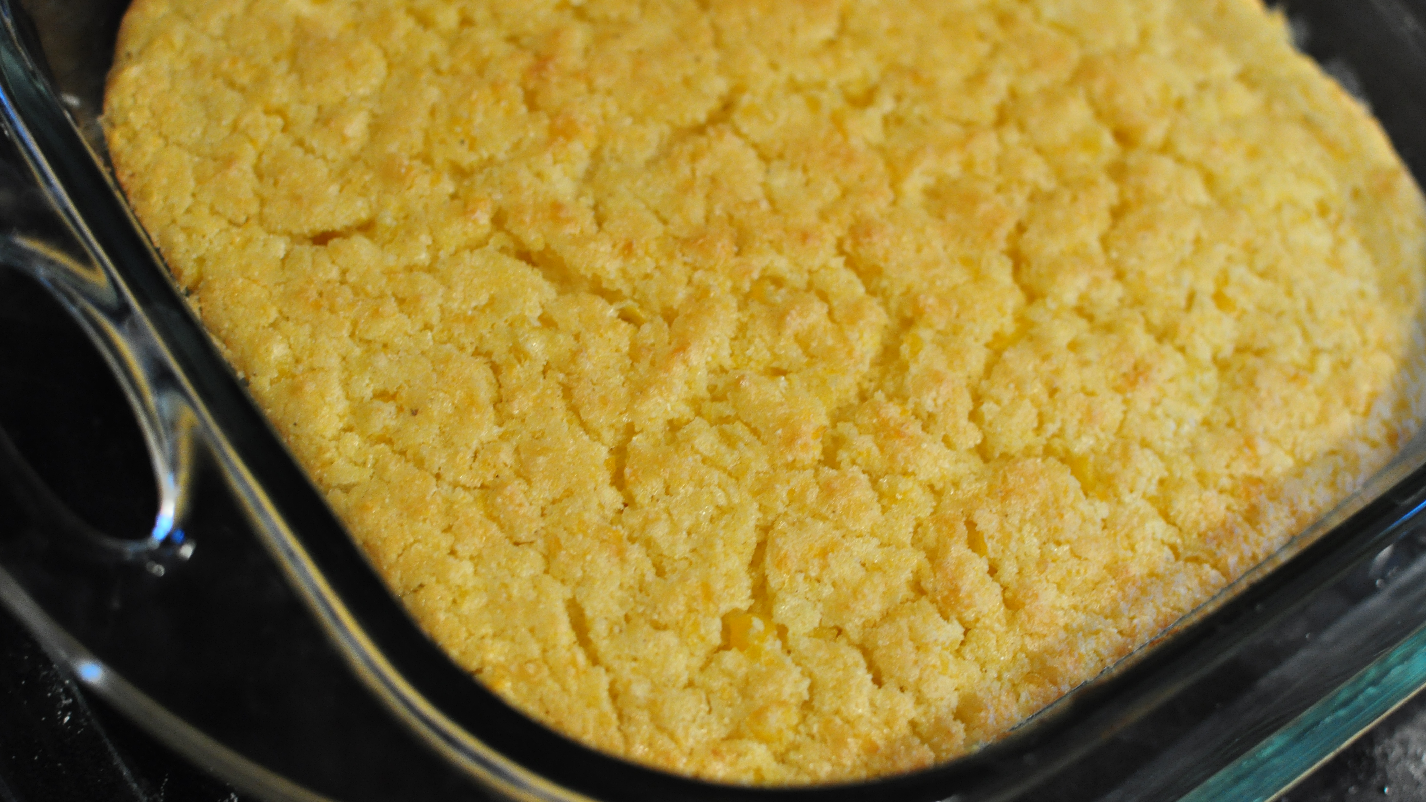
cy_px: 412
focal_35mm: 56
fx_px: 2100
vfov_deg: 21.6
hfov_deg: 37.5
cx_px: 718
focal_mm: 35
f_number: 3.5
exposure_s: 1/50
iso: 1250
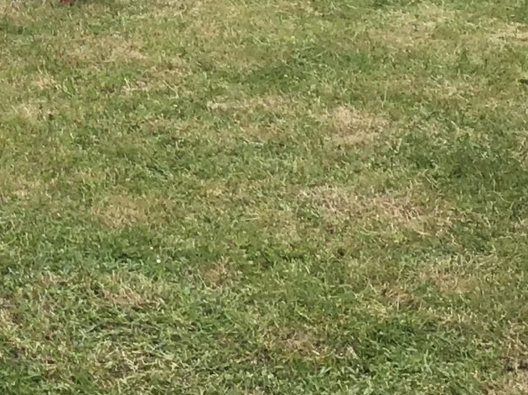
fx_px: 1921
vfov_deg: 11.6
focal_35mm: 126
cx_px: -98
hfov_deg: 15.1
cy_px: -51
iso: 25
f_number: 2.4
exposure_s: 1/1045
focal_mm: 3.3
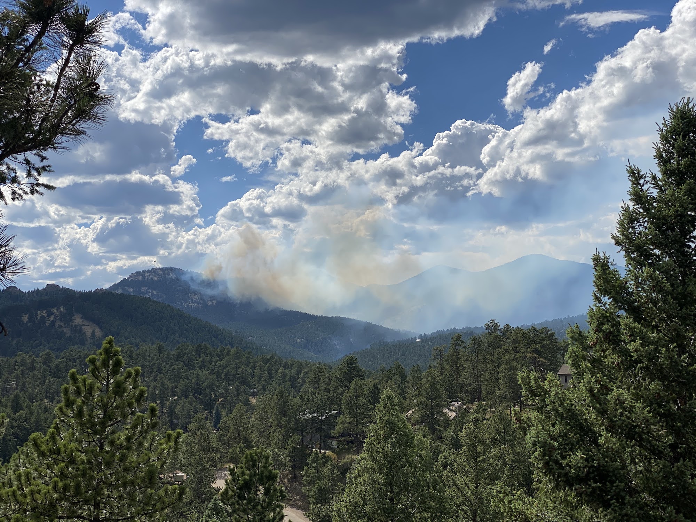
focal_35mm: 52
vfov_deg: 28.0
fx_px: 1046
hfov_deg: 36.8
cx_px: 348
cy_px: 261
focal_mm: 6
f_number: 2
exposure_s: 1/2817
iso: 20
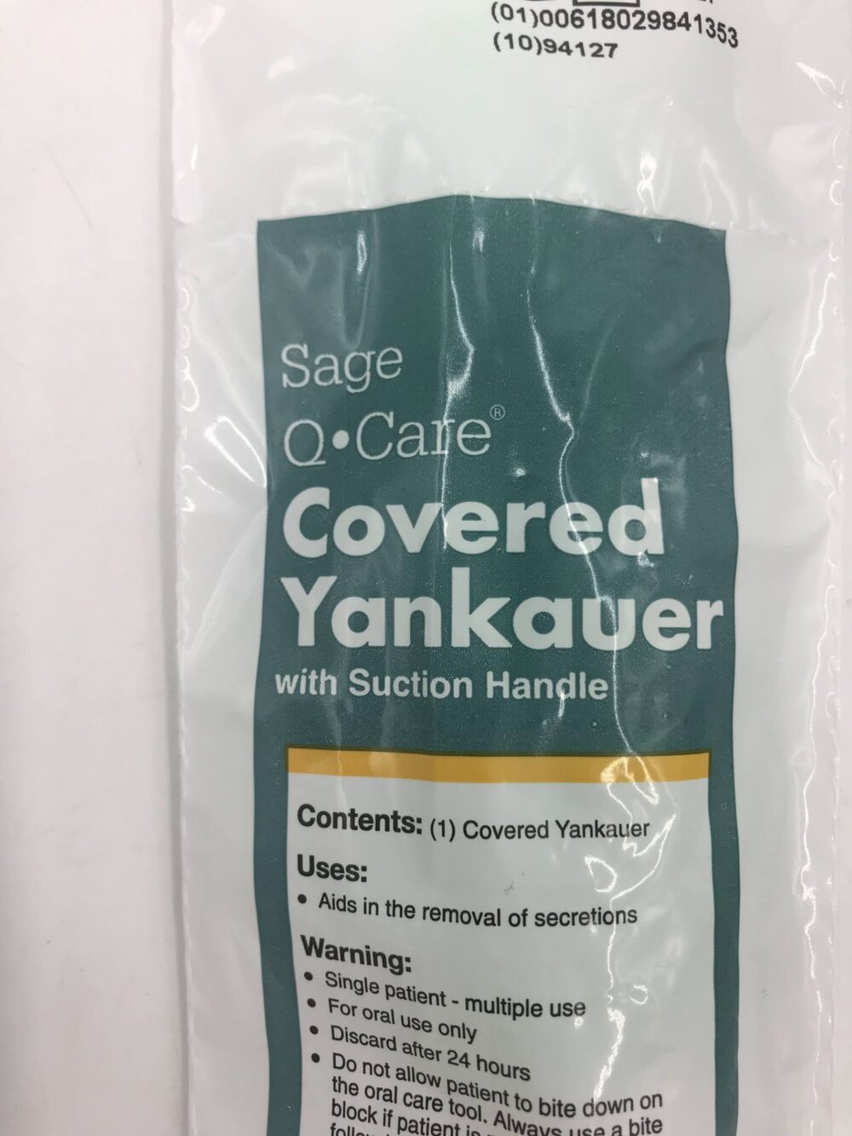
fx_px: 919
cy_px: 568
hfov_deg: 49.8
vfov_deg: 63.4
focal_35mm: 28
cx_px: 426
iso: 20
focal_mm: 3.99
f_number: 1.8
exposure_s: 1/134
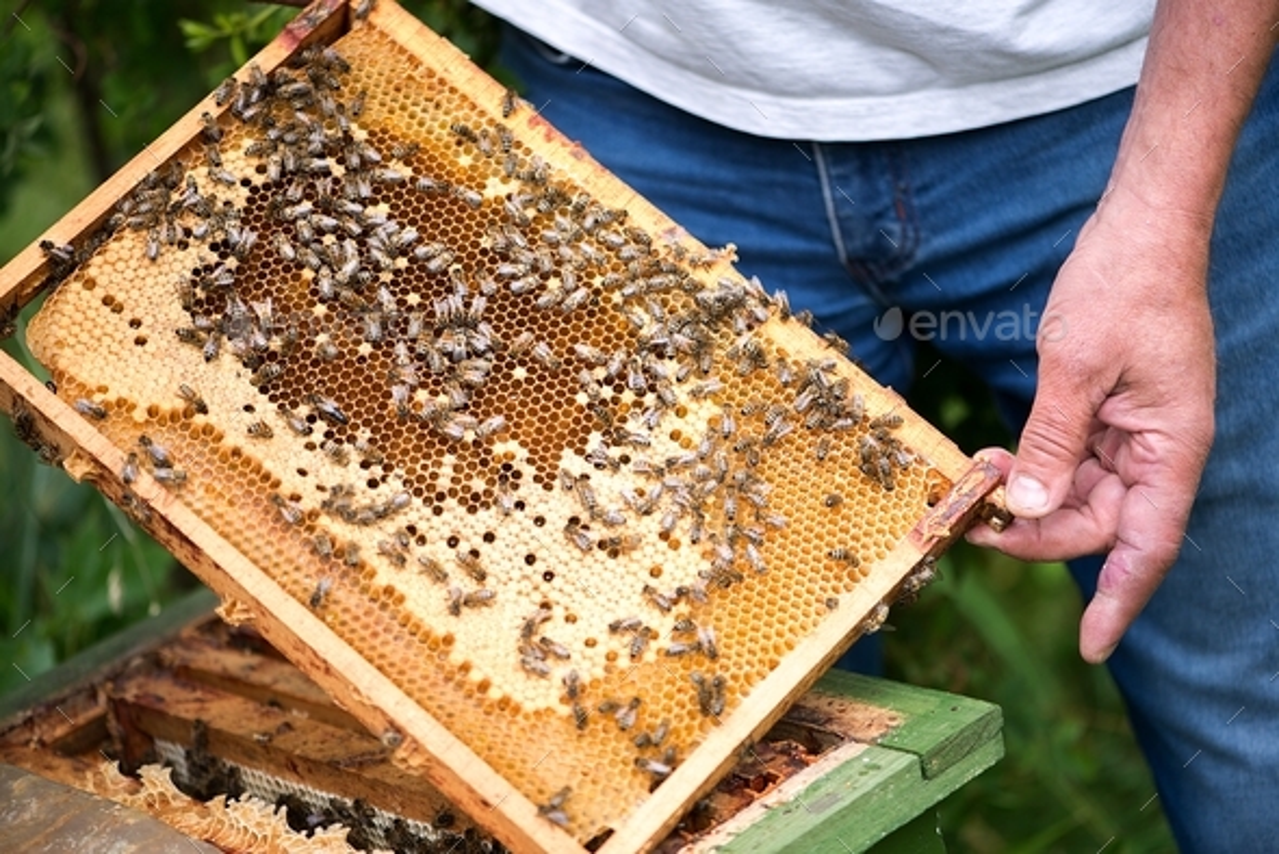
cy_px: 427
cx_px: 640
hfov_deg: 19.4
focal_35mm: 105
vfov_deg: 13.1
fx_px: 3732
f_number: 3
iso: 100
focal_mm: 105
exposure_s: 1/125
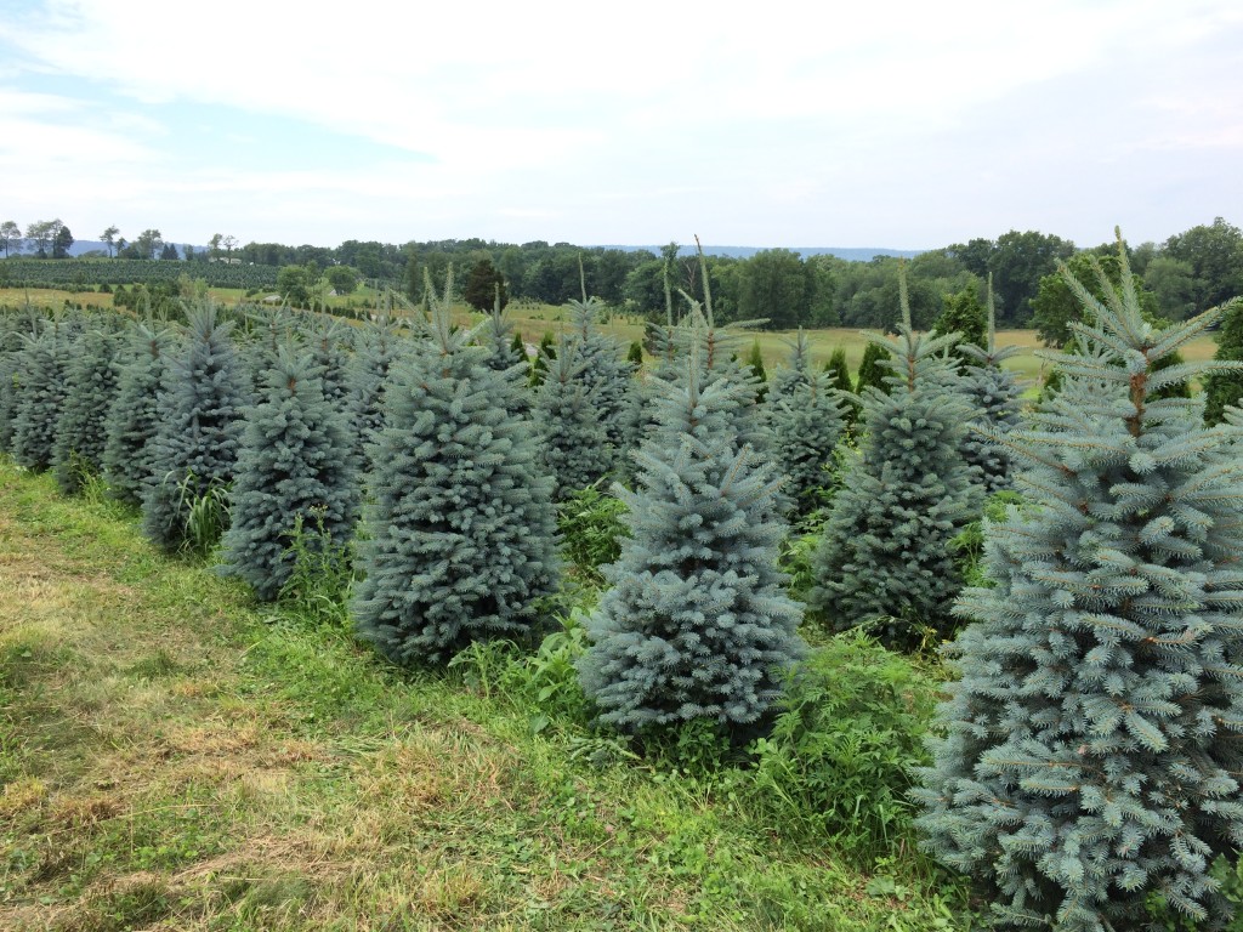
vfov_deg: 48.2
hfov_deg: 61.7
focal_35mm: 29
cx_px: 622
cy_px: 466
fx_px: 1041
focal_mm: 4.15
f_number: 2.2
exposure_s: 1/1001
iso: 32
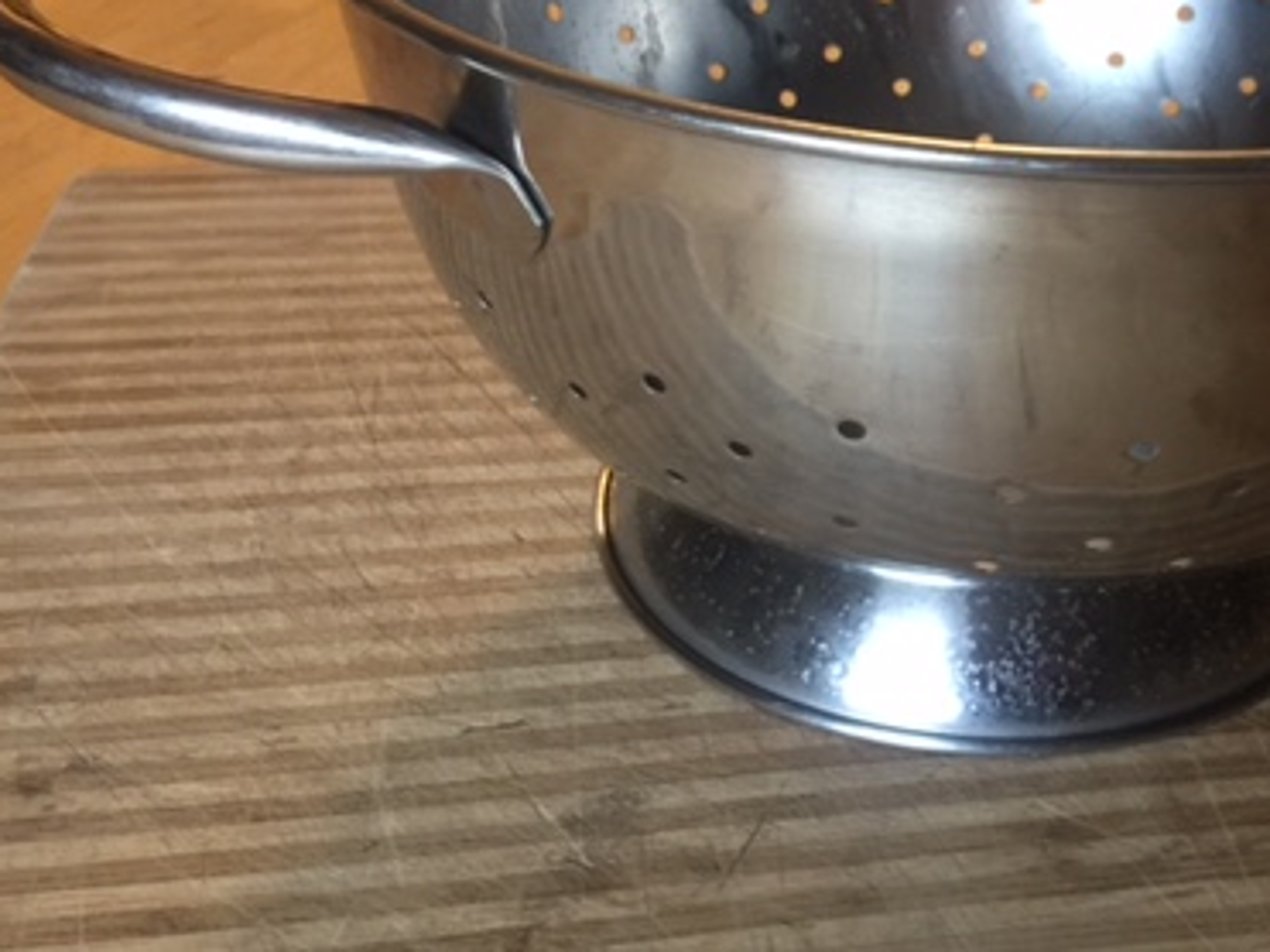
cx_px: 1024
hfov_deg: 36.8
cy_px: 356
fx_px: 1834
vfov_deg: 29.0
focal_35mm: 50
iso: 125
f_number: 2.2
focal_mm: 4.15
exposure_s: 1/15
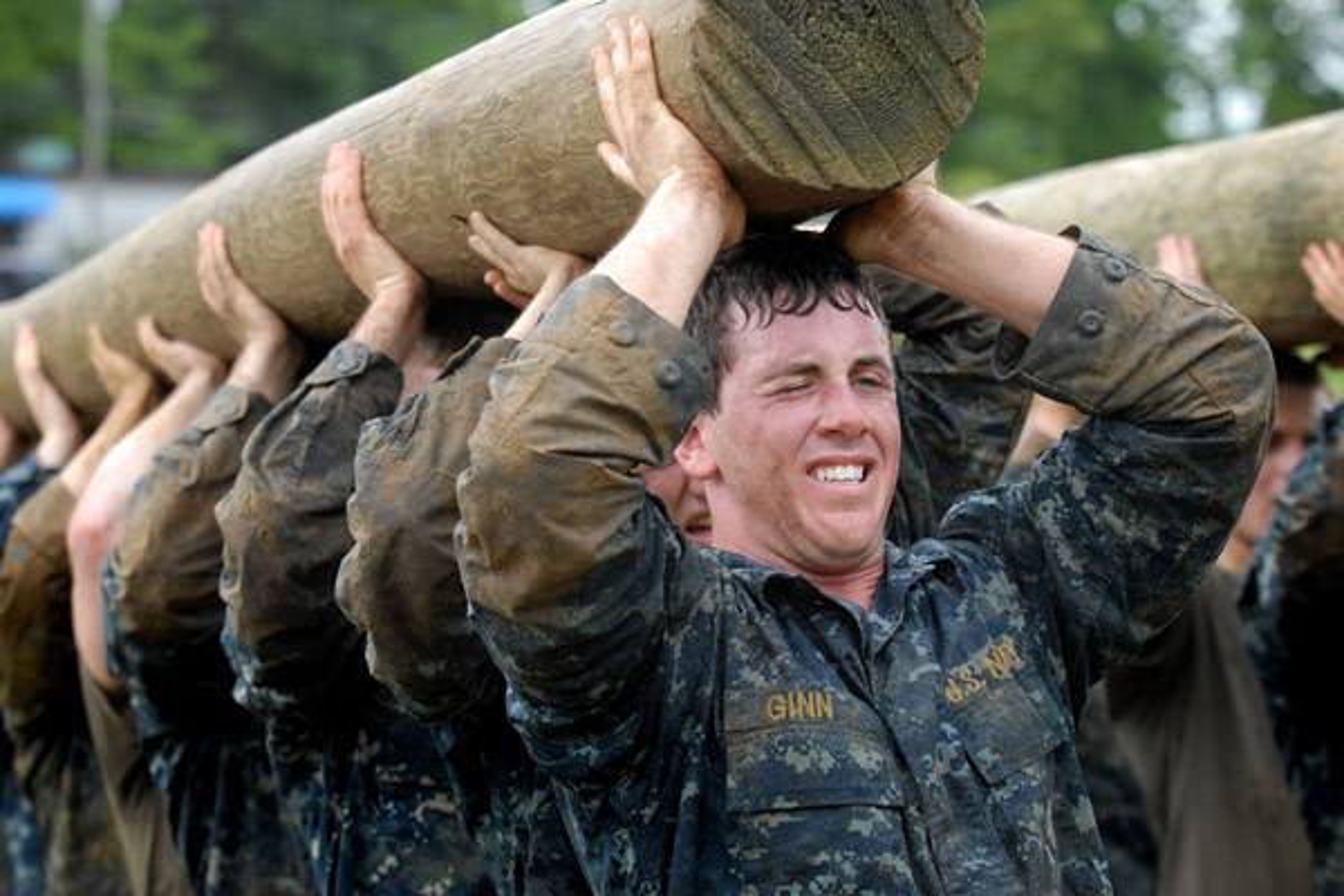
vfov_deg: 11.4
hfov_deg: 17.1
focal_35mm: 120
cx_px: 672
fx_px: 4480
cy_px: 448
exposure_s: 1/1000
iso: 640
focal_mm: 80
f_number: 4
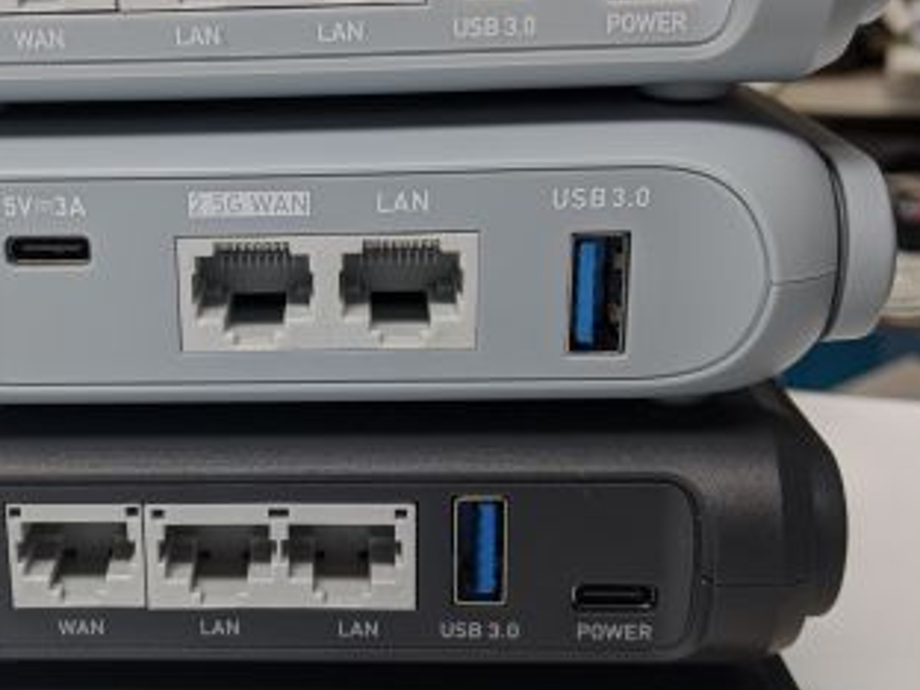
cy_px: 407
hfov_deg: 33.9
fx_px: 1488
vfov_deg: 26.1
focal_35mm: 56
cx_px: 265
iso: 58
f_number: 1.8
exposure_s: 1/25
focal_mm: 4.44
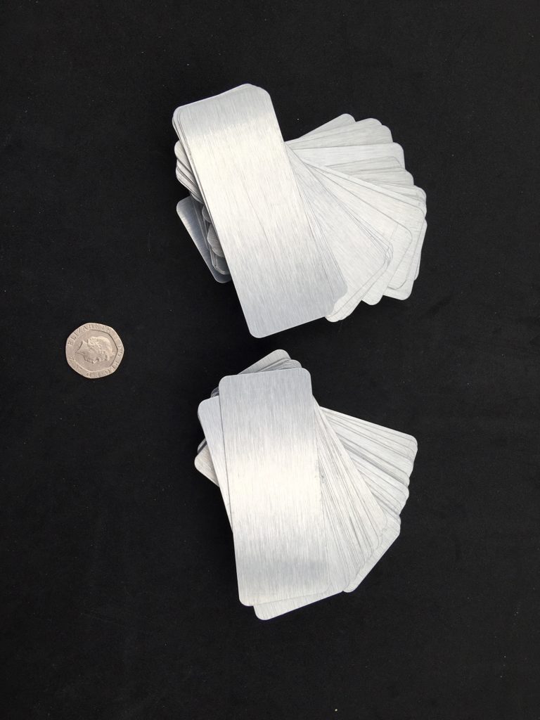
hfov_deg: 48.2
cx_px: 270
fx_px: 603
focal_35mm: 29
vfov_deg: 61.7
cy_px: 360
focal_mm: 4.15
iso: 25
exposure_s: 1/100
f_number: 2.2
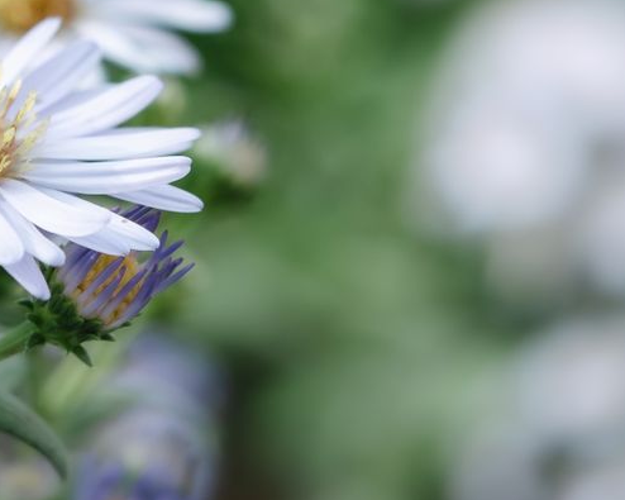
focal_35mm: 213
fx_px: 3939
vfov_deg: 7.2
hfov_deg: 9.0
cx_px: 37
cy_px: -4
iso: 200
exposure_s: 1/320
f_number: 8
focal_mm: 70
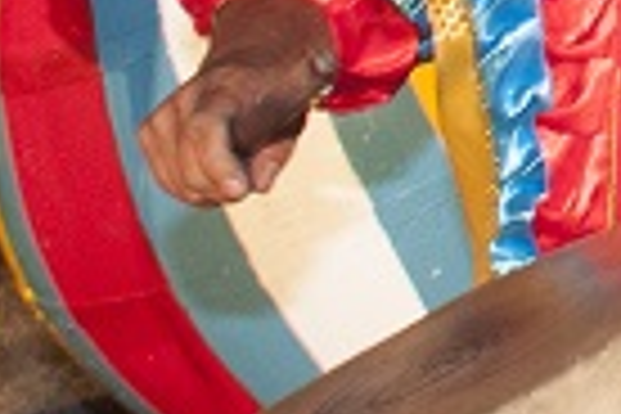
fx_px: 4485
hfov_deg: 7.0
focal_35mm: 260
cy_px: -958
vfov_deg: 5.0
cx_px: 1940
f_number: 3.5
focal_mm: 24
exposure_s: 1/160
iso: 800
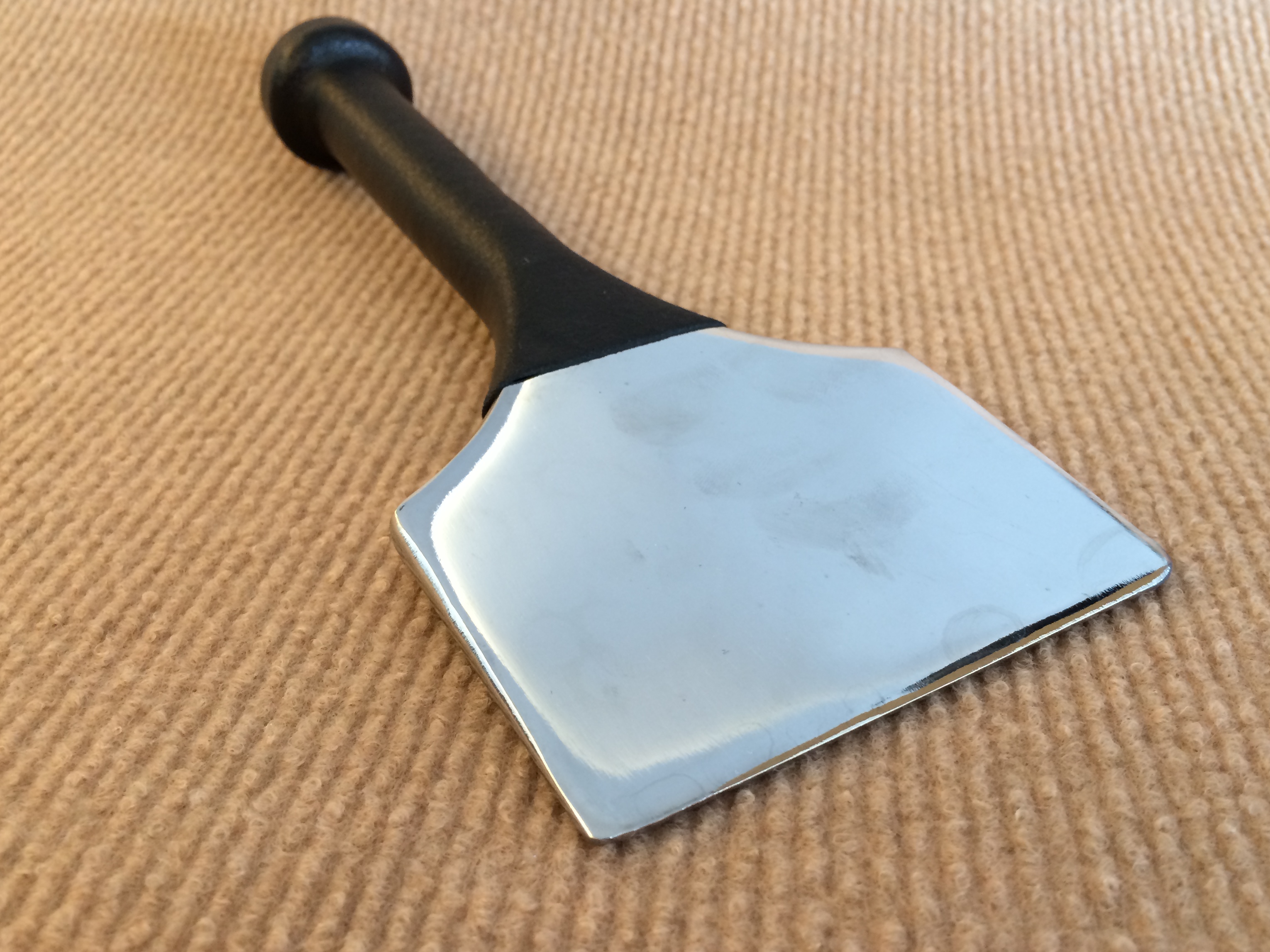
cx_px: 651
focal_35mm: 32
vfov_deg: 44.2
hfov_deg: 56.8
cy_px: 481
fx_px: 1174
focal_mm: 4.12
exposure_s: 1/33
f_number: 2.2
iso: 125
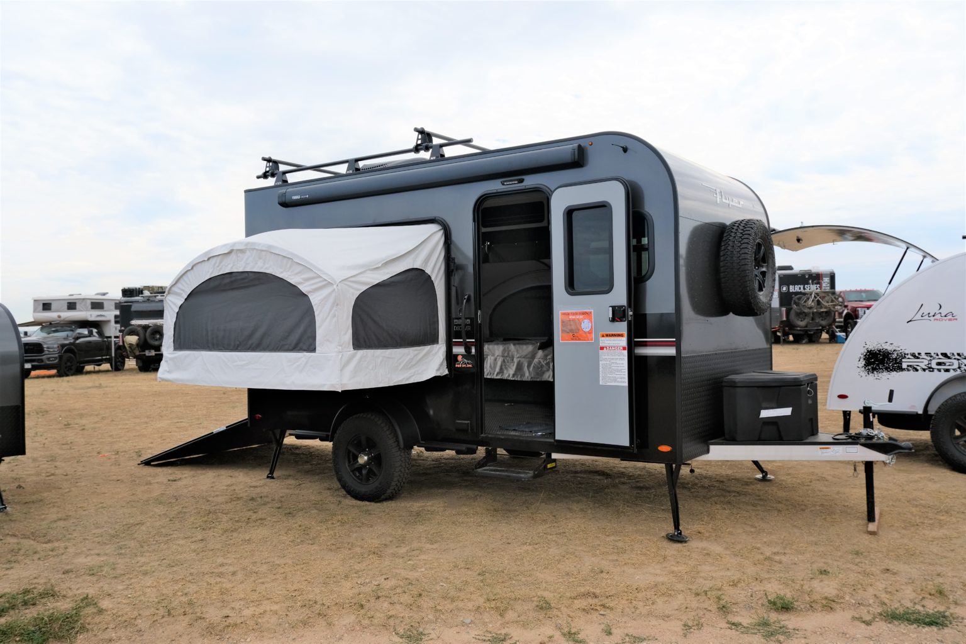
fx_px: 805
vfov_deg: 43.6
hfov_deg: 61.9
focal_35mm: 30
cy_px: 322
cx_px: 483
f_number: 5.6
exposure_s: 1/900
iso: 320
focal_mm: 20.3
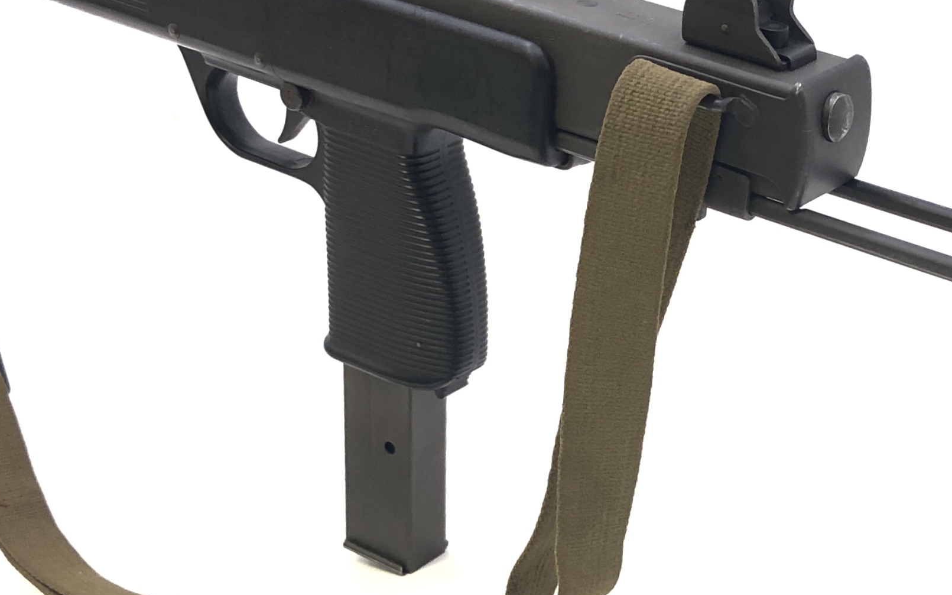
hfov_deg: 34.6
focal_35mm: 58
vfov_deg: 22.4
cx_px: 676
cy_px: 298
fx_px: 1505
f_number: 1.8
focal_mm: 3.99
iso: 32
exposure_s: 1/30
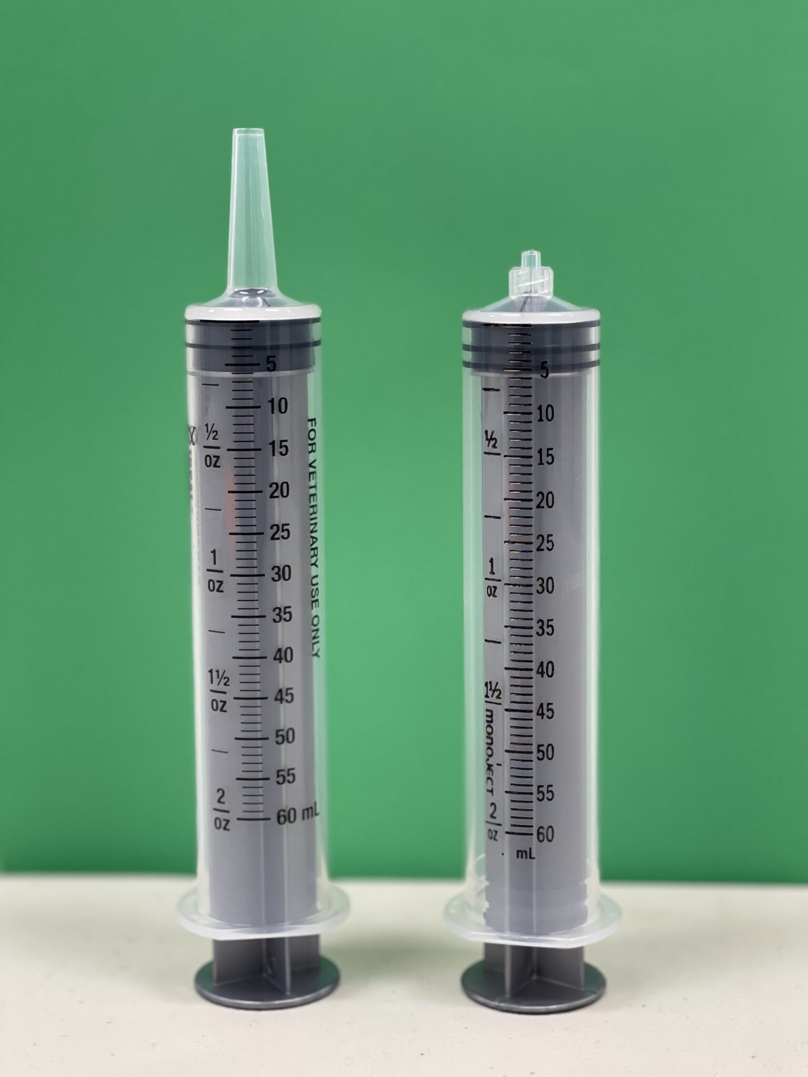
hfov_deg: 22.9
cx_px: 404
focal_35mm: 64
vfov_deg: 30.3
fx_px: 1992
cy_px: 538
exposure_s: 1/120
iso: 200
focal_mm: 7.5
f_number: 2.2
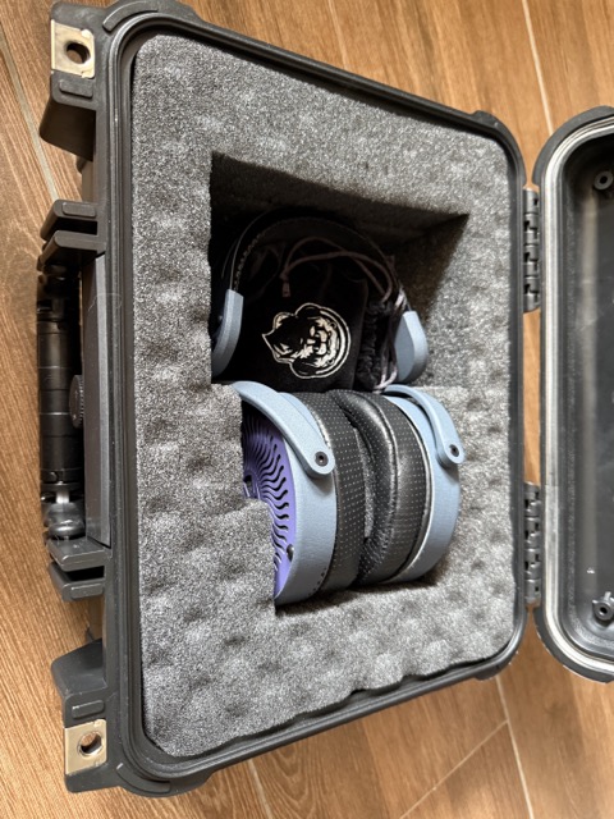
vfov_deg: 71.6
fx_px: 568
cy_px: 410
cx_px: 307
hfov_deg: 56.8
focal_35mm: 24
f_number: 1.78
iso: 800
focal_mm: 6.76
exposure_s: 1/60
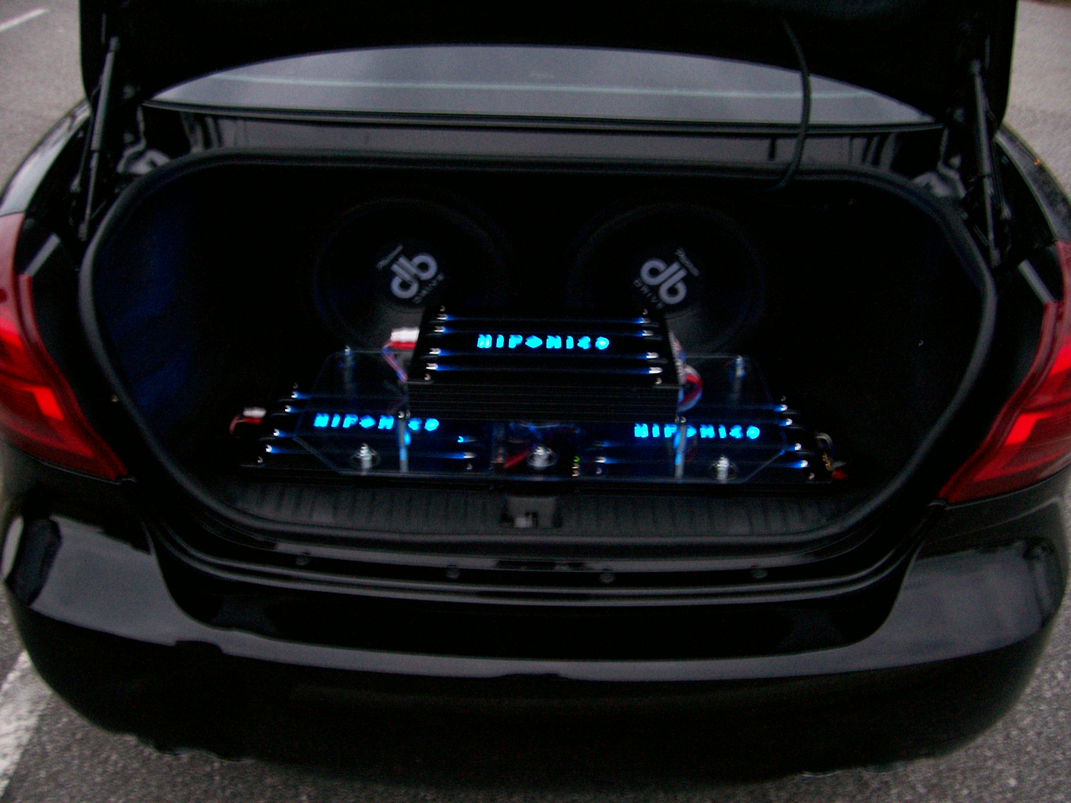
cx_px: 536
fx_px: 1052
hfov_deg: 54.0
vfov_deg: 41.8
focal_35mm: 34
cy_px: 402
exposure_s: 1/8
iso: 160
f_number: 2.7
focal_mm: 5.6
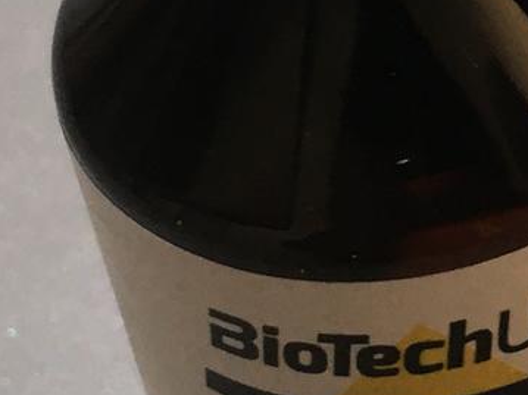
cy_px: 15
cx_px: 819
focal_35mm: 163
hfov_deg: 11.6
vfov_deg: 9.1
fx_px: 2485
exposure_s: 1/33
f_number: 2.2
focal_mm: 4.15
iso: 25
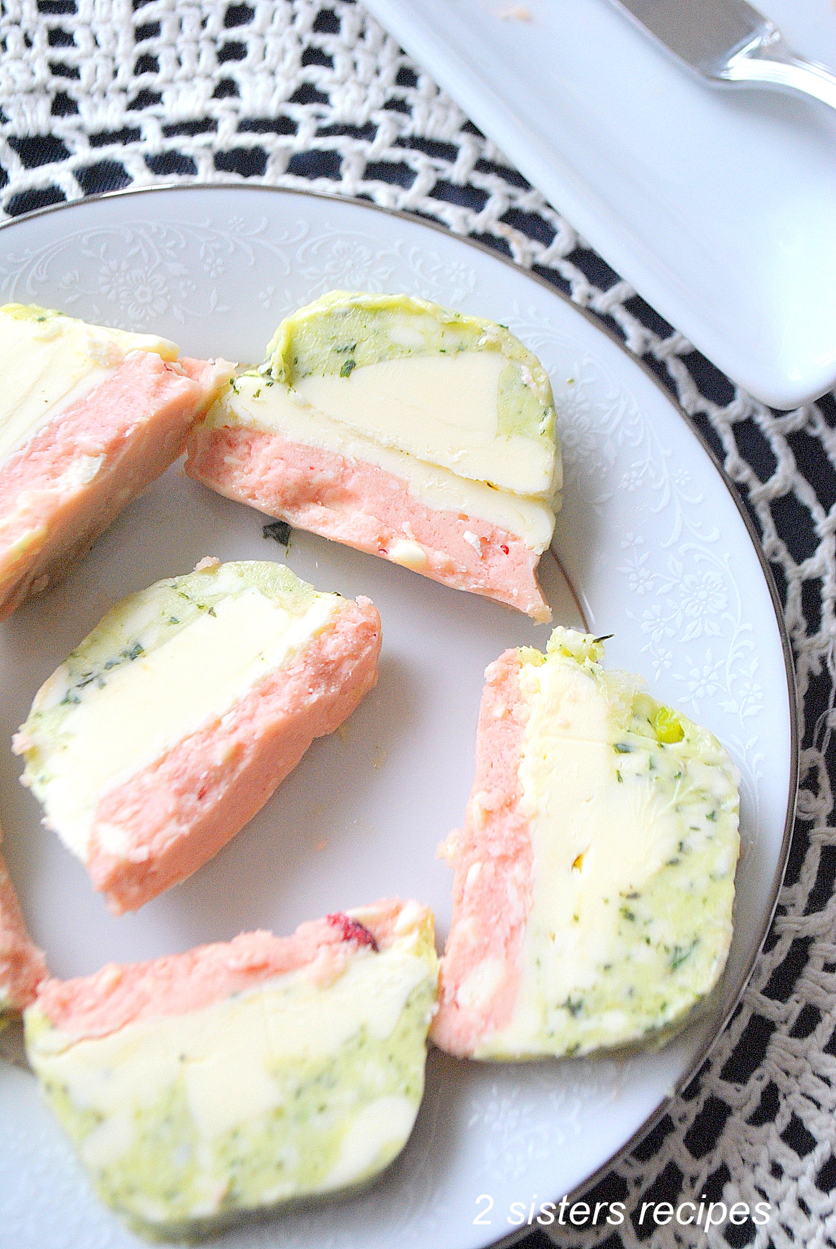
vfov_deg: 33.4
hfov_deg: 22.7
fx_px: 2084
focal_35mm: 60
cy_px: 624
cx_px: 418
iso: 400
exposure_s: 1/100
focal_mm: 40
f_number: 5.3
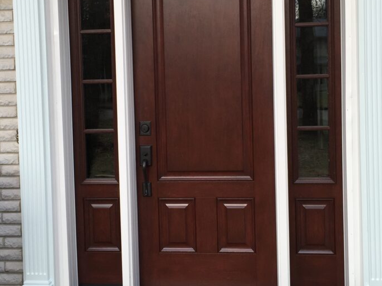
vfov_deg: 28.5
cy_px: 109
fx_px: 563
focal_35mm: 51
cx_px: 192
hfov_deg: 37.5
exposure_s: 1/278
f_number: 2.2
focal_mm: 4.15
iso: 32
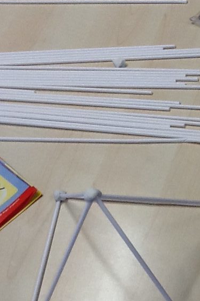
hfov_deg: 17.3
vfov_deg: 25.4
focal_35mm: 78
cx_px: 166
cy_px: 251
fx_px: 650
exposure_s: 1/40
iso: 50
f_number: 2.4
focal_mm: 2.03
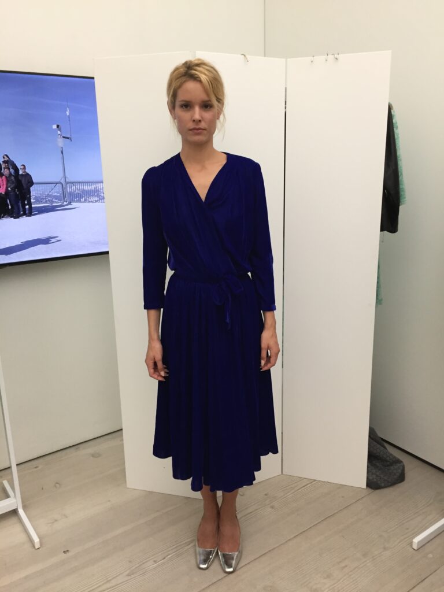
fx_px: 496
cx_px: 222
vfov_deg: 61.7
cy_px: 296
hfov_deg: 48.2
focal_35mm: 29
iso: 64
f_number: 2.2
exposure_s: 1/33
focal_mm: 4.15
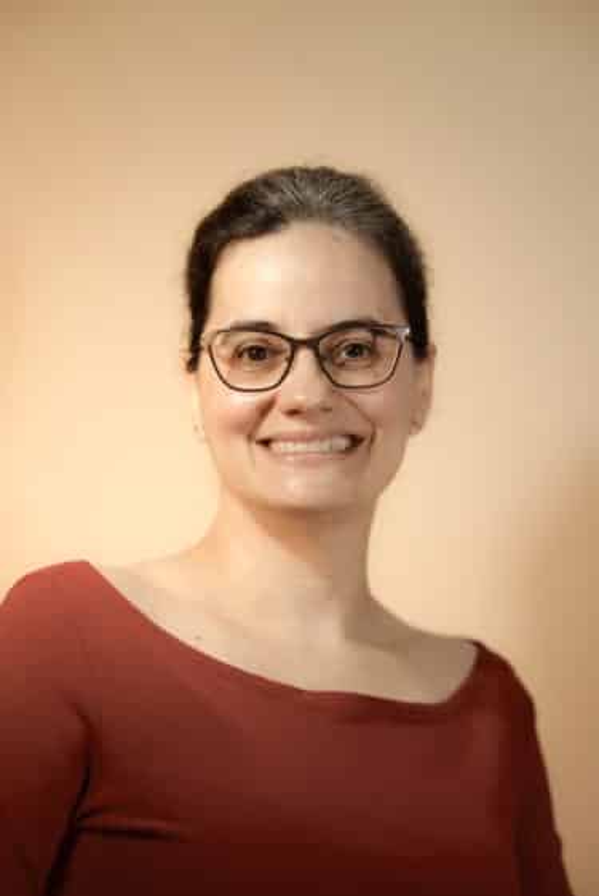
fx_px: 2117
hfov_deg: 16.1
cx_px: 300
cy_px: 448
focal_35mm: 85
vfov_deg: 23.9
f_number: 2.2
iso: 320
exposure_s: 1/160
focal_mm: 85
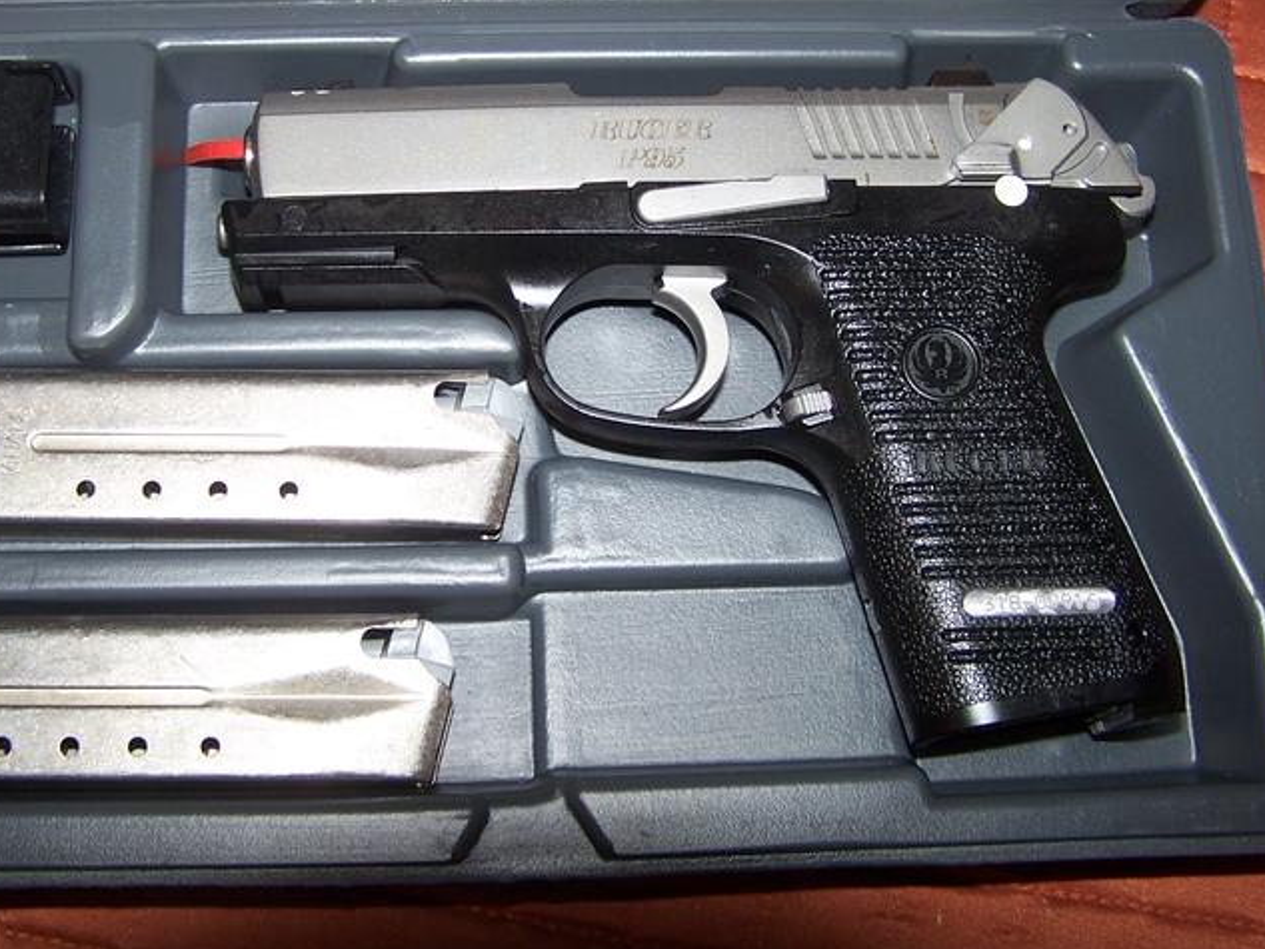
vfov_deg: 30.2
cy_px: 374
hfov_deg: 39.6
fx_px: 1754
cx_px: 548
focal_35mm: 48
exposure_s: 1/60
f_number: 2.8
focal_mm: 6.3
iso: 80
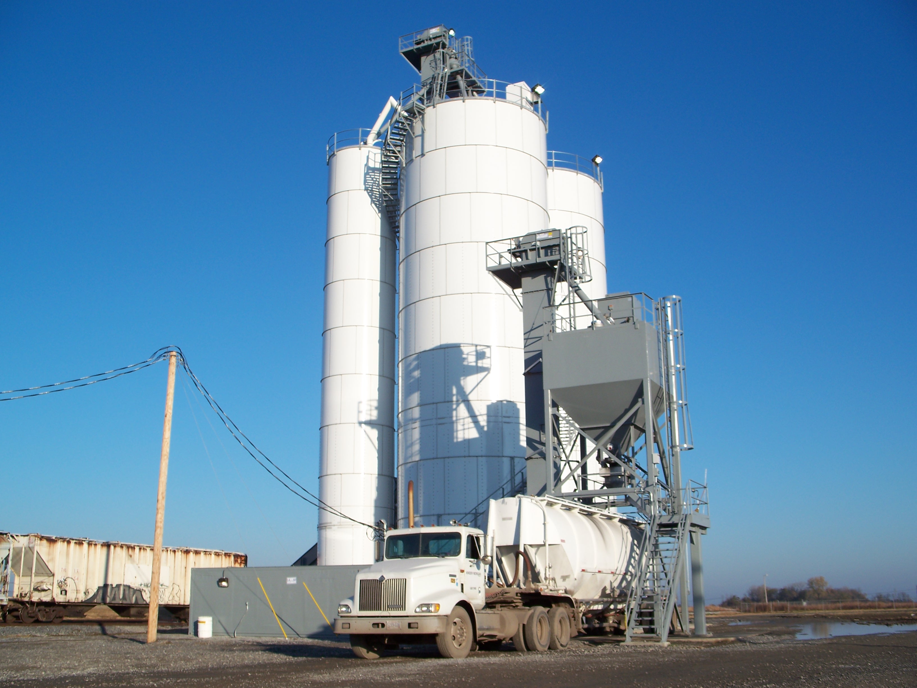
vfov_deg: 38.7
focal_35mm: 37
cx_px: 458
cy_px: 344
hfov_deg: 50.1
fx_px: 980
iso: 64
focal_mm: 7.8
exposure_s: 1/640
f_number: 4
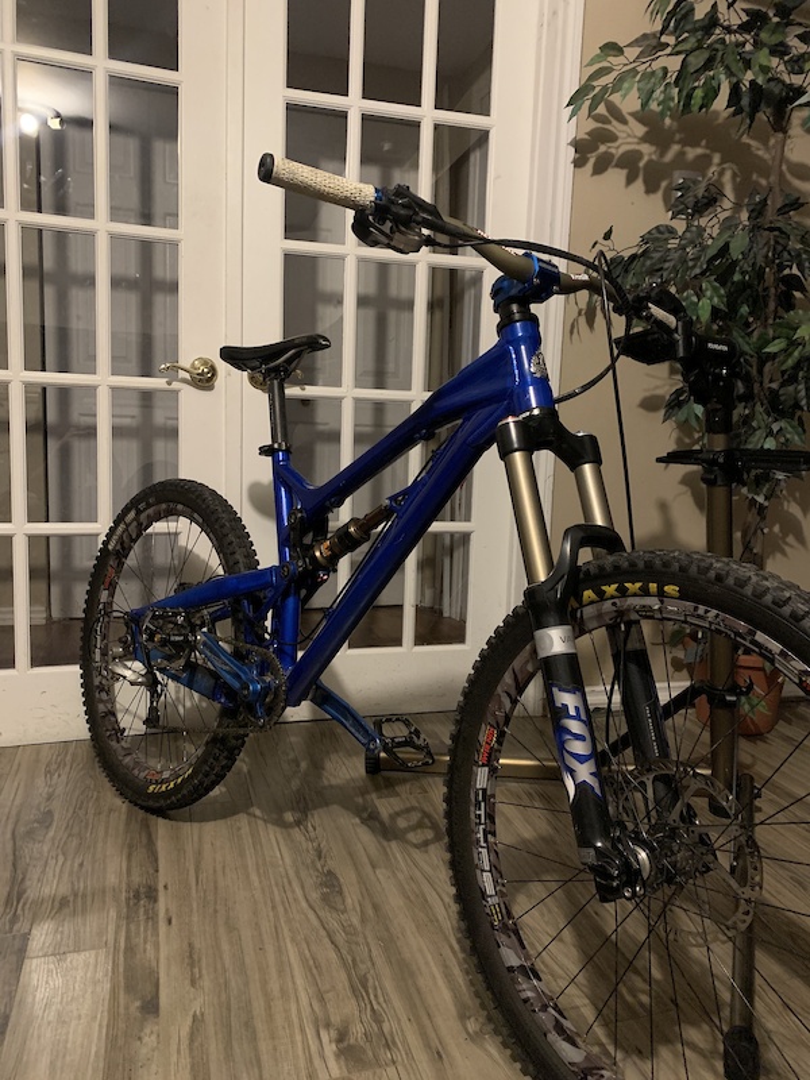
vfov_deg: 67.3
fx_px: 811
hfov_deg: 53.1
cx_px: 405
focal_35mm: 26
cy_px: 540
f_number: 1.8
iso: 640
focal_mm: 4.25
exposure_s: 1/30
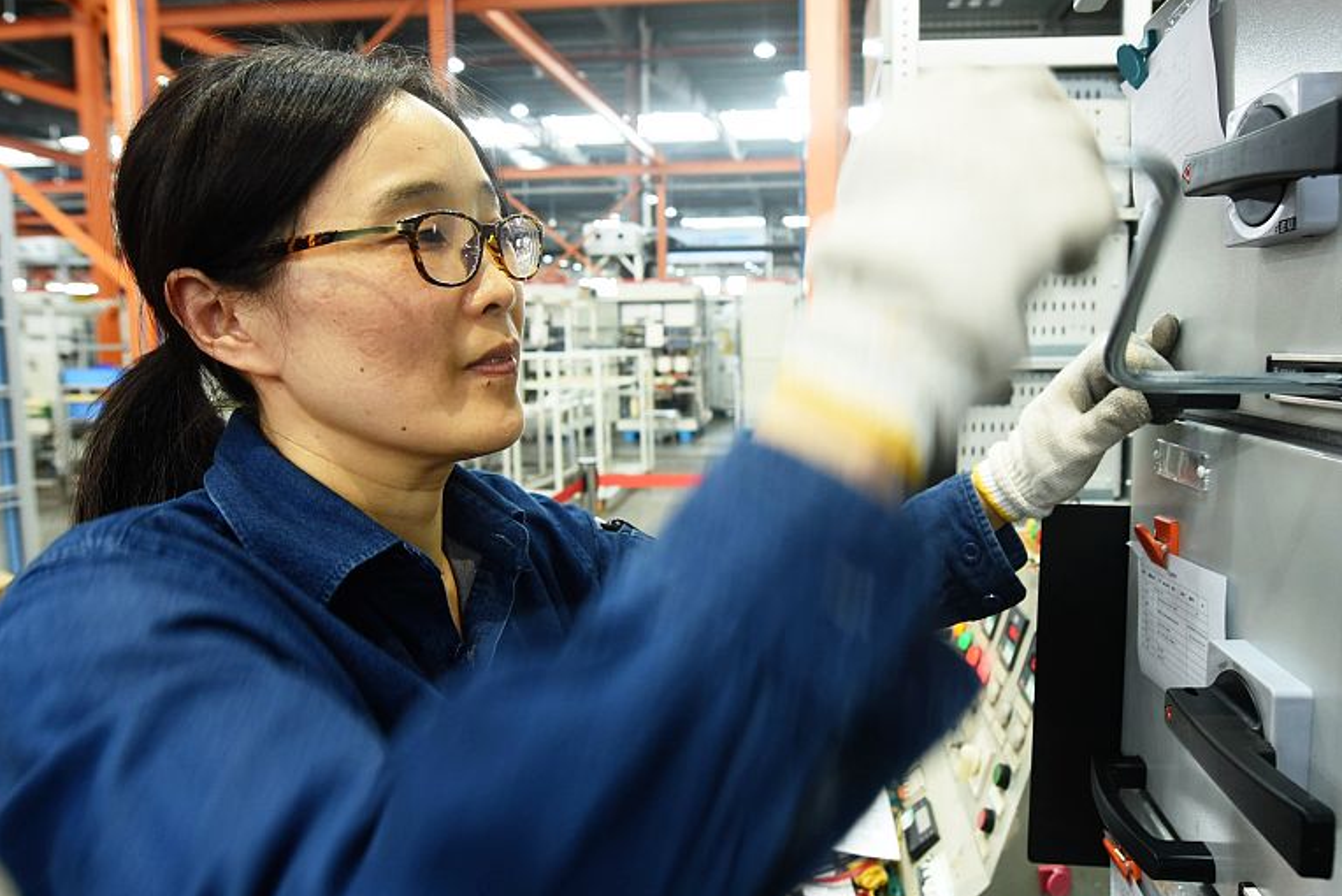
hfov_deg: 78.1
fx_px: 820
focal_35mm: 22
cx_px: 771
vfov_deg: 57.2
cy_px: 419
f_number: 4
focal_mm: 14
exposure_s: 1/30
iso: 800
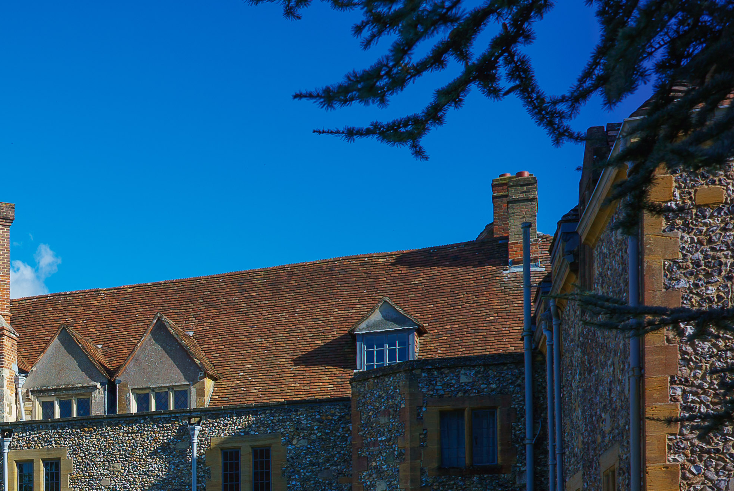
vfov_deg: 22.0
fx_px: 1244
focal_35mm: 61
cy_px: 381
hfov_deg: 29.8
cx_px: -61
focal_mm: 28
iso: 100
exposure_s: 1/400
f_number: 5.6
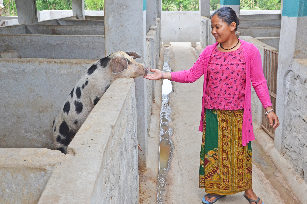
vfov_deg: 31.3
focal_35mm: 43
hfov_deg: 45.9
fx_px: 362
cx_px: 152
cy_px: 93
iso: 640
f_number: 7.1
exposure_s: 1/200
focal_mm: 25
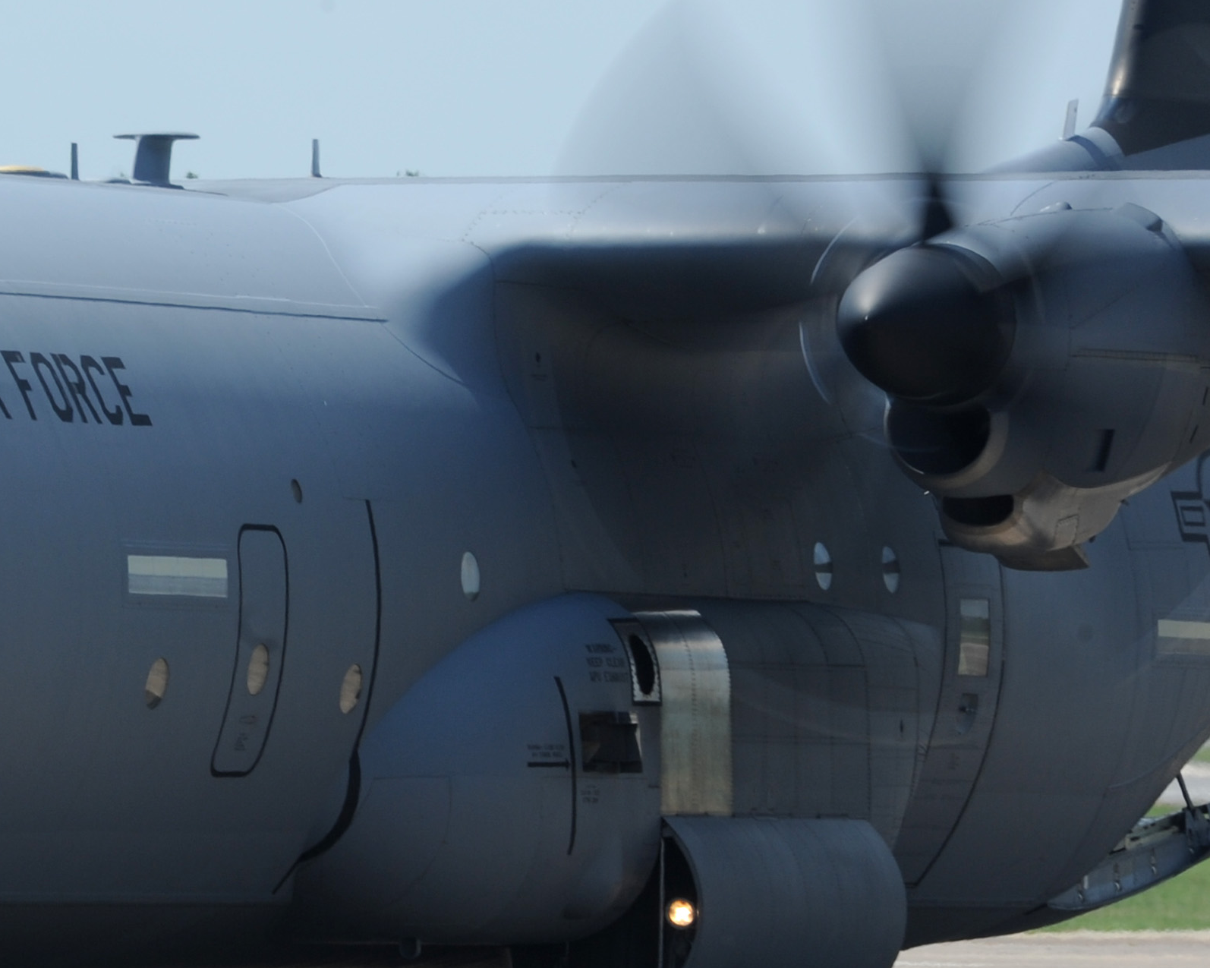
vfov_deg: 3.1
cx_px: -11
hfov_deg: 3.9
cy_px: 576
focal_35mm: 501
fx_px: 17940
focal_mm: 200
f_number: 16
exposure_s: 1/160
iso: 200
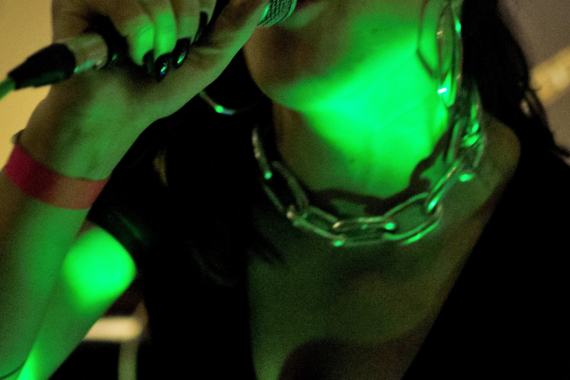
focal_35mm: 104
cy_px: 17
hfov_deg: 19.6
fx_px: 1646
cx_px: 279
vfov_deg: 13.0
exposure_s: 1/80
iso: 1600
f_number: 1.8
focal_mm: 35
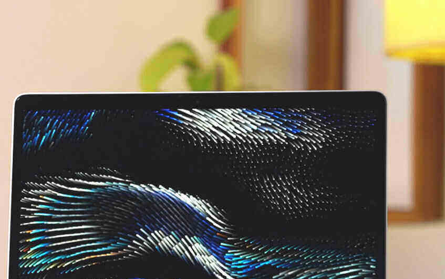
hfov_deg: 24.4
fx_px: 1027
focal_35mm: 85
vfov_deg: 15.3
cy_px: 230
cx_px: 201
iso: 125
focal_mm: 46.9
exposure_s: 1/60
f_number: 4
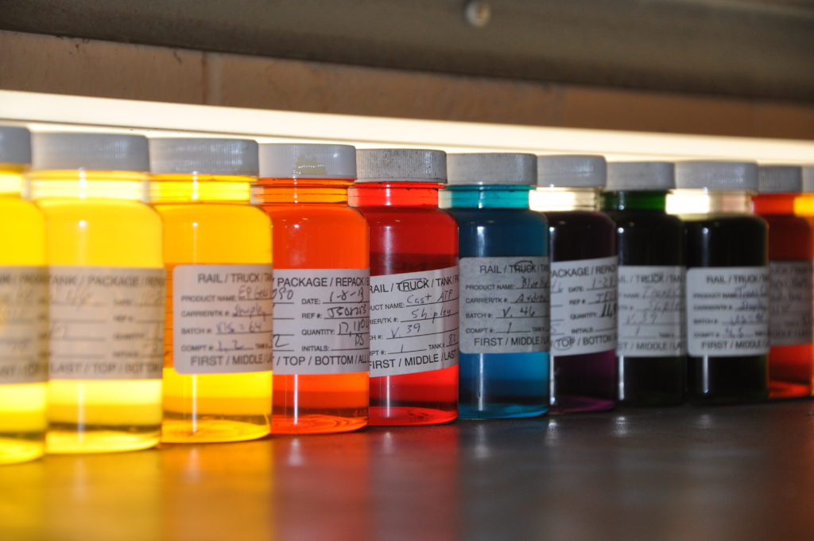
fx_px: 2879
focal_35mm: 128
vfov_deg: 10.7
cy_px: 270
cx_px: 407
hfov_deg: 16.1
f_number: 5.6
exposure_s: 1/125
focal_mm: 85
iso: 560
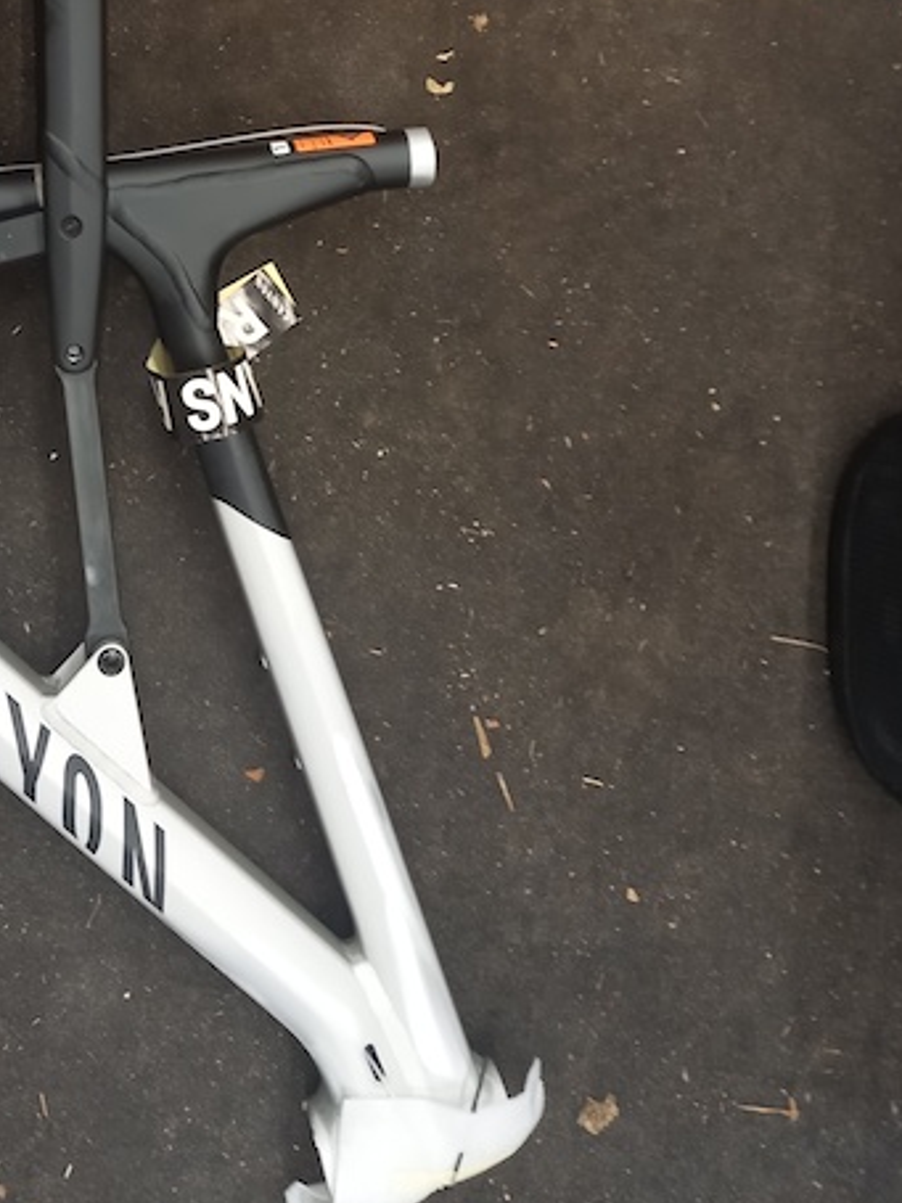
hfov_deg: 31.8
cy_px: 230
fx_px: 1529
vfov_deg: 41.0
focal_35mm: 44
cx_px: 156
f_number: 1.8
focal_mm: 4.65
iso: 320
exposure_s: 1/33.3
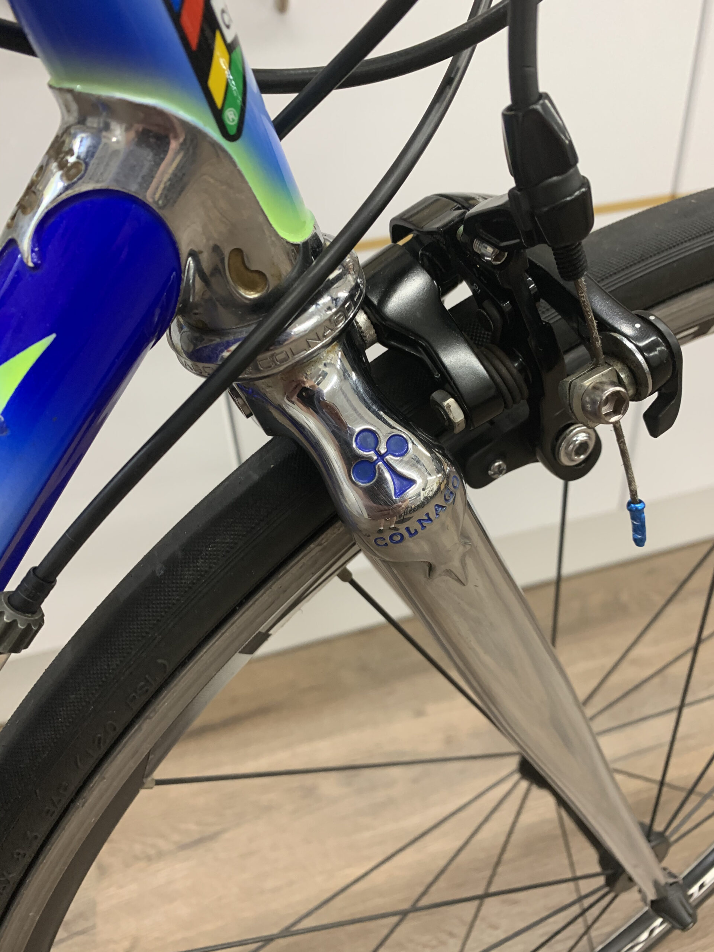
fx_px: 715
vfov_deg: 67.3
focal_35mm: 26
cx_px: 357
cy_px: 476
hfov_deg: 53.1
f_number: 1.8
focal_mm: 4.25
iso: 160
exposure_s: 1/50
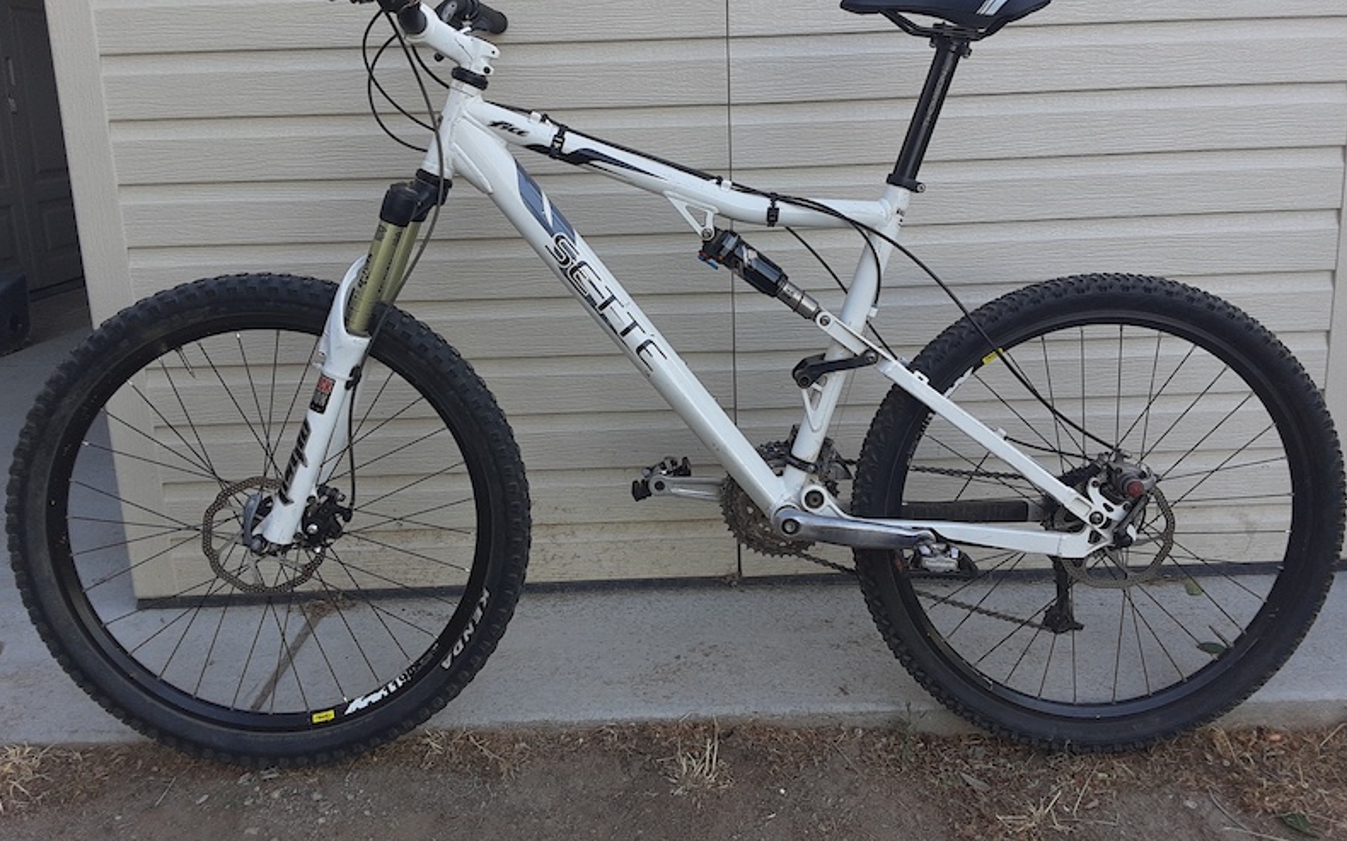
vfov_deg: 42.9
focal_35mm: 29
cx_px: 679
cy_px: 331
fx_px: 1064
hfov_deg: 64.7
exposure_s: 1/164
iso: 40
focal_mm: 2.91
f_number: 1.9
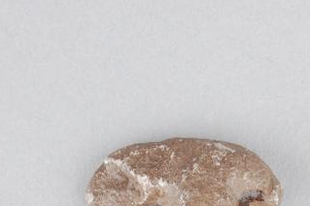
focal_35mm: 175
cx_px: 211
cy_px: 203
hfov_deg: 11.7
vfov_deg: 7.8
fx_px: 1506
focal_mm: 55
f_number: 22
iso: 200
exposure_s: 1/250
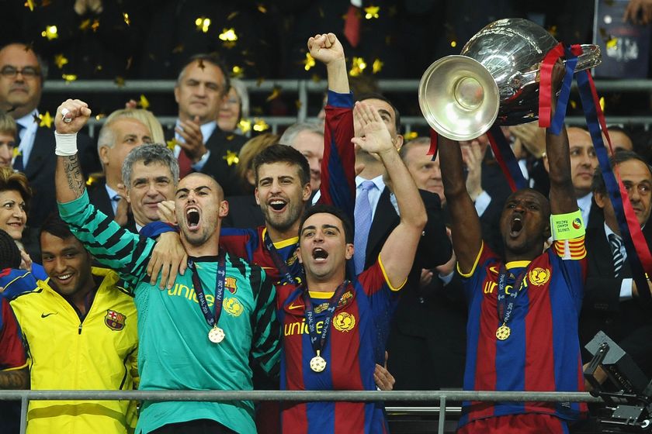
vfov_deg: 3.4
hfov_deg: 5.2
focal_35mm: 400
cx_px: 326
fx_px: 7244
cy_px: 217
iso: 2000
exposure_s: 1/200
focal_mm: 400
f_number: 2.8
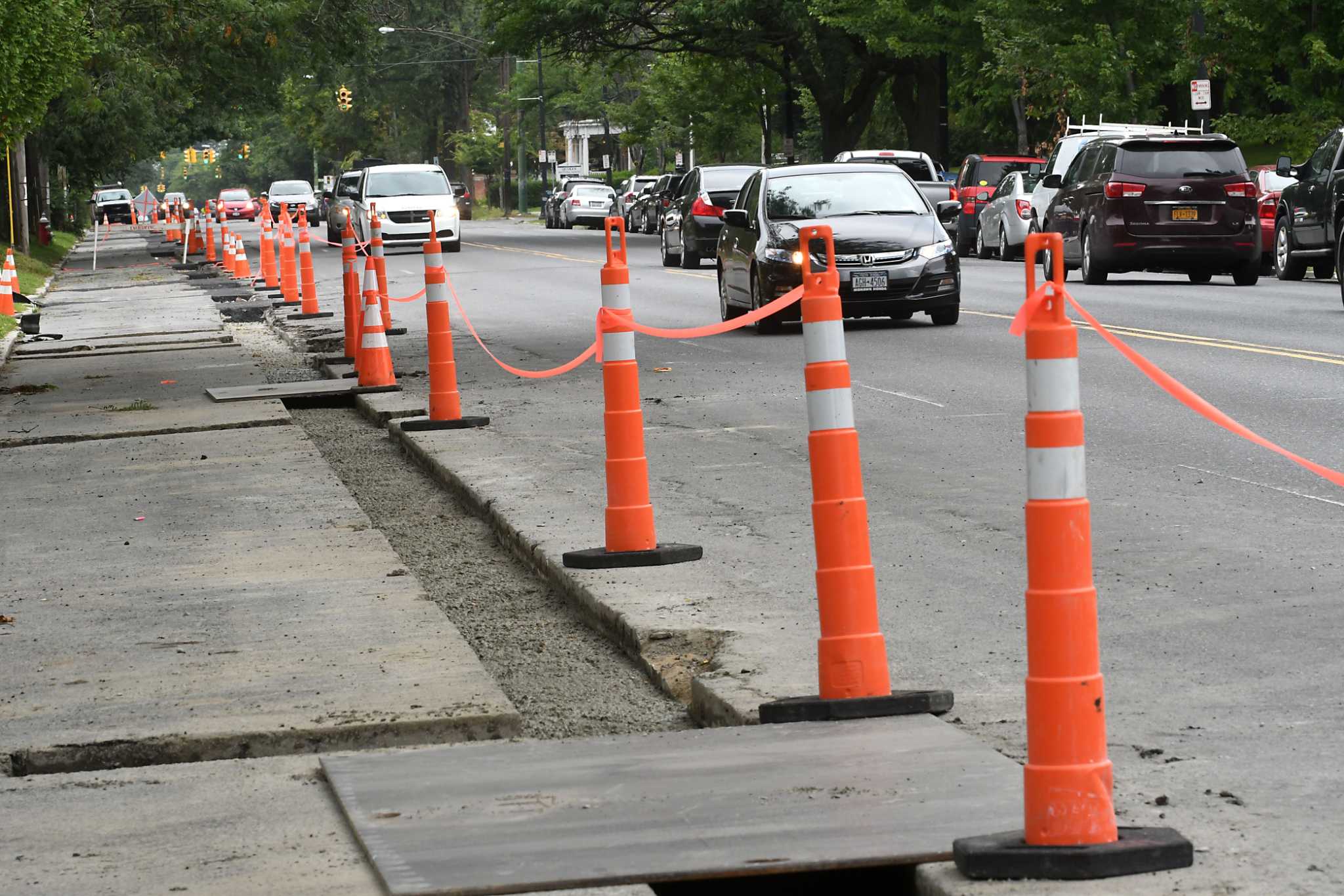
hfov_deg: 12.5
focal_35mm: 165
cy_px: 448
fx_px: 6159
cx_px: 672
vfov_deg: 8.3
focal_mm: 110
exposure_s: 1/200
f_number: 11
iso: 1000
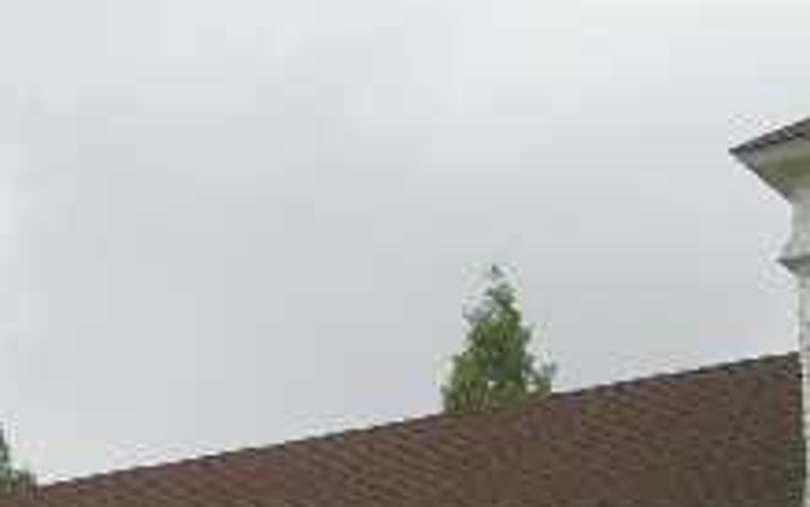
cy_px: 485
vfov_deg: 8.9
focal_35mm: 147
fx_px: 3246
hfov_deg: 14.2
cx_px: 403
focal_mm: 7.9
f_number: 2.8
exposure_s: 1/250
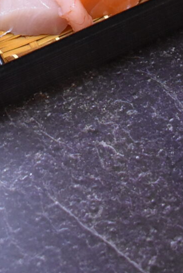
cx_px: -44
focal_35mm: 123
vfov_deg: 14.4
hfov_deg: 10.9
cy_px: -234
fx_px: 936
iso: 2800
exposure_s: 1/60
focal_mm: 22
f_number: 3.8
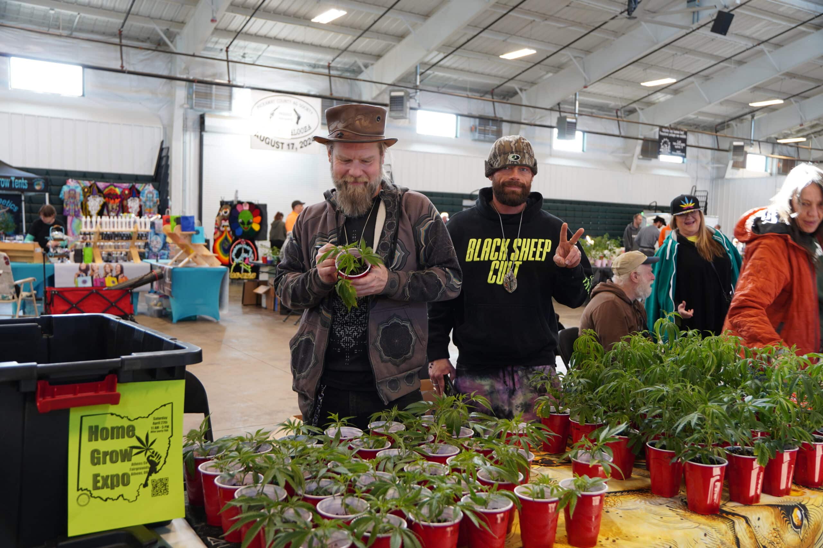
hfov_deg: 59.5
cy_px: 274
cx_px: 412
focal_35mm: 32
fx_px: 720
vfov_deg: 41.7
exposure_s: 1/40
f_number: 2.8
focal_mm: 21
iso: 125
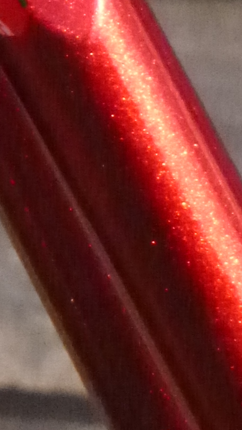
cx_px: -15
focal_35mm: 443
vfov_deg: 4.9
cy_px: 34
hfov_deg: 2.7
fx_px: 5055
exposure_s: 1/500
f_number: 13
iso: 1600
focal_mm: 18
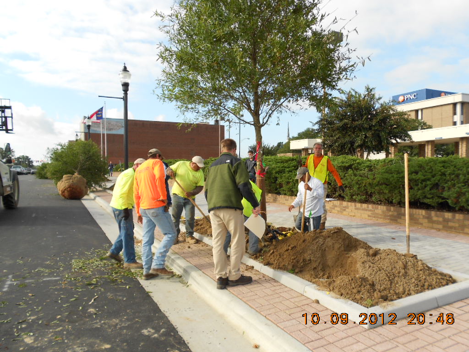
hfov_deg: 67.3
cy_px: 176
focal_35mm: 26
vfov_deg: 53.1
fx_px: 352
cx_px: 234
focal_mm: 4.6
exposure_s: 1/400
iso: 80
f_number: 3.2
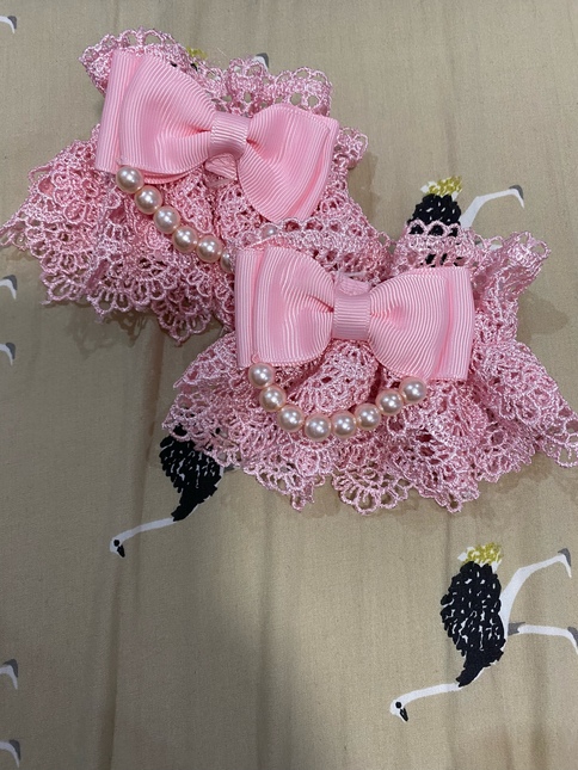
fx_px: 579
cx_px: 289
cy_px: 385
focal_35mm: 26
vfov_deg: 67.3
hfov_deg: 53.1
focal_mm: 4.25
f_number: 1.8
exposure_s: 1/60
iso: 160
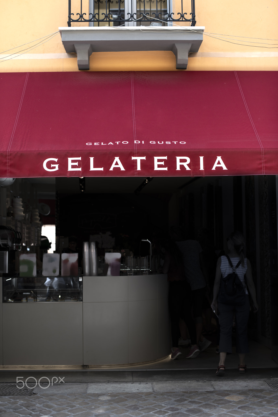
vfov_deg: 39.6
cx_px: 139
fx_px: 579
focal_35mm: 50
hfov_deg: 27.0
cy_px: 208
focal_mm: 50
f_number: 2
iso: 100
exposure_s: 1/800
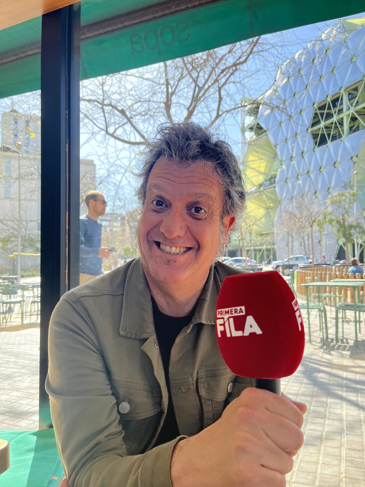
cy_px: 244
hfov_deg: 53.1
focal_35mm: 26
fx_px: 366
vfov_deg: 67.3
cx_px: 182
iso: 50
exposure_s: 1/542
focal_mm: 5.1
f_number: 1.6
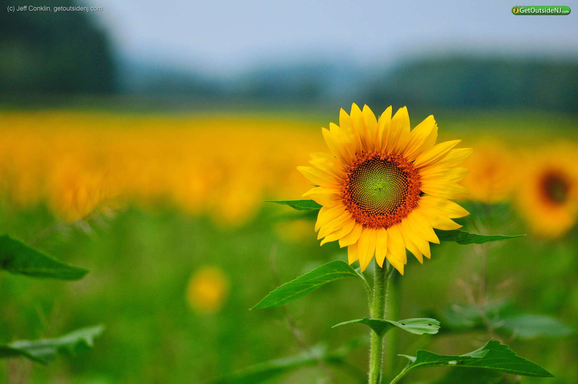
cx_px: 289
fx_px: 2525
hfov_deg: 13.1
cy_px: 192
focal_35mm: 158
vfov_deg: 8.7
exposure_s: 1/6400
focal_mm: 105
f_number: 3
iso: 400
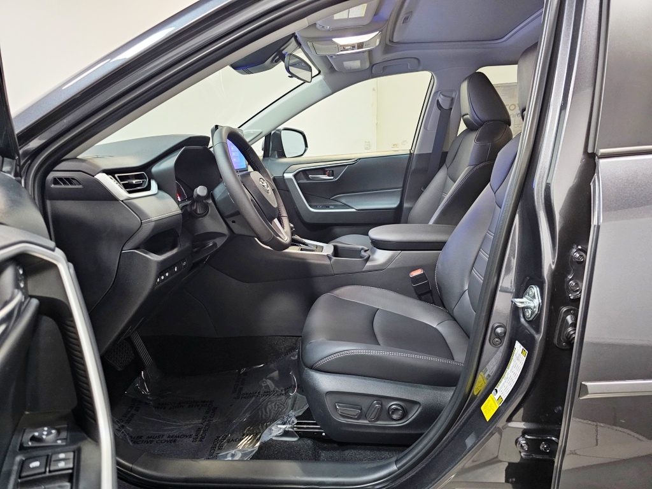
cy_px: 244
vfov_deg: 58.9
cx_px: 326
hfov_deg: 73.9
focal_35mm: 23
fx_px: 433
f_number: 1.7
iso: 640
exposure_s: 1/30
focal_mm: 6.3
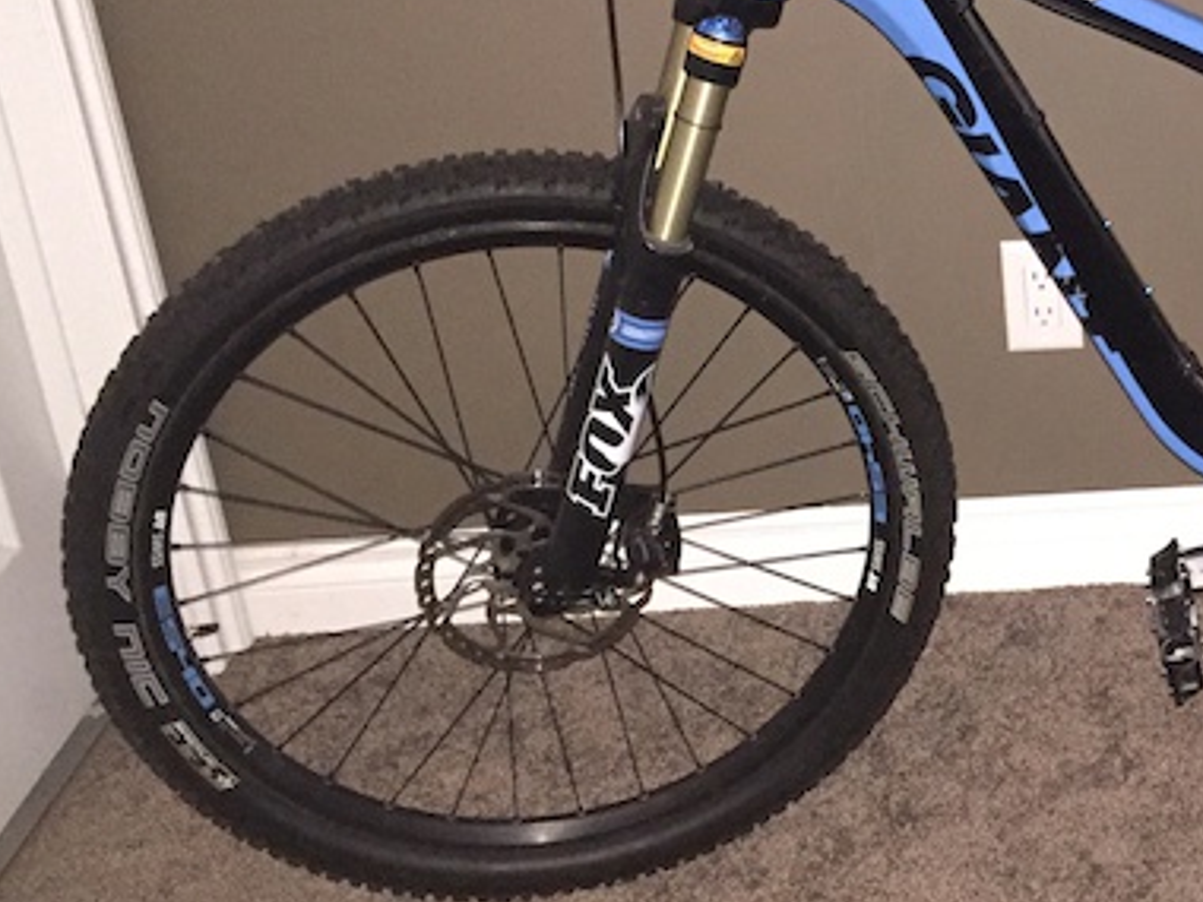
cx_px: 1216
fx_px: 2120
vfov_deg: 23.8
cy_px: 253
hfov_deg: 29.5
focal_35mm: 61
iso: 500
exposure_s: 1/16
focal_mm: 4.15
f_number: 2.2
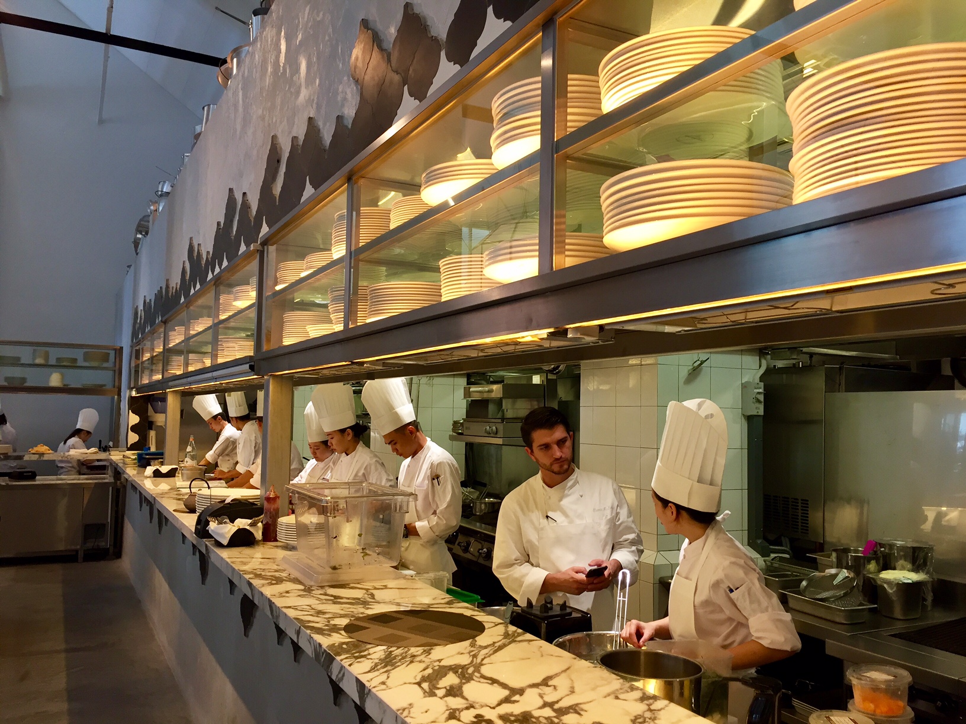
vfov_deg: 48.2
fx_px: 809
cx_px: 483
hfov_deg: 61.7
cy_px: 362
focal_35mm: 29
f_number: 2.2
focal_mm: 4.15
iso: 100
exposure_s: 1/33
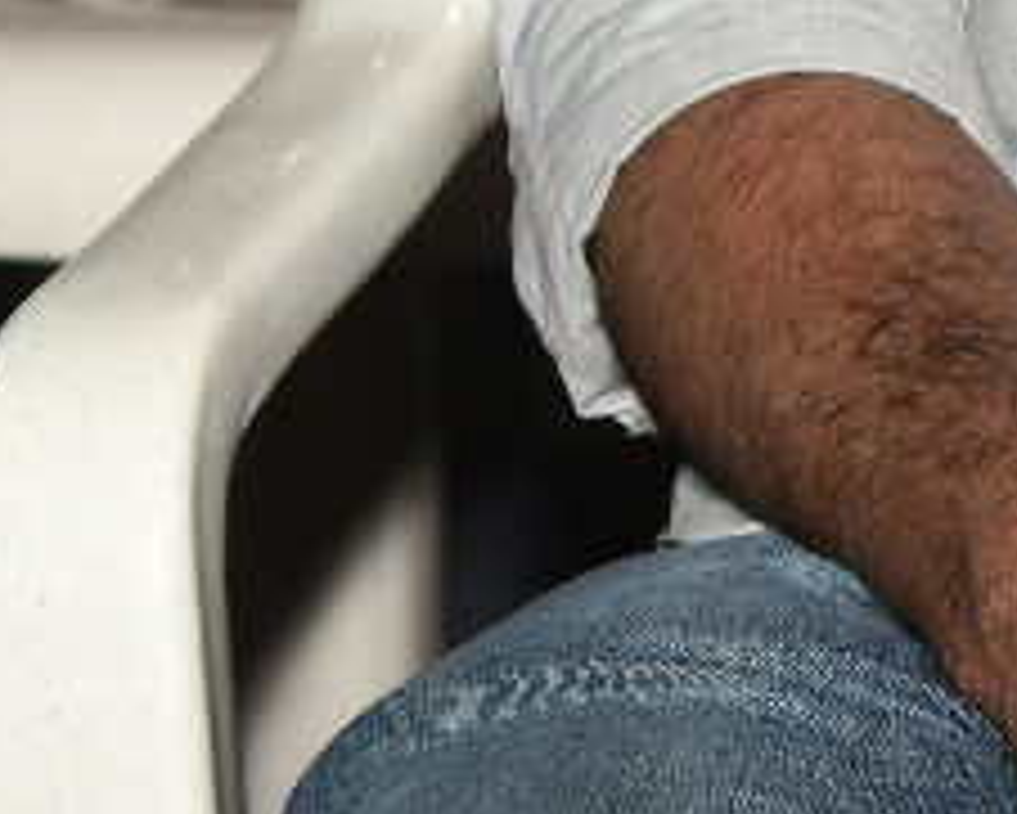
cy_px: -1138
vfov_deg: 2.0
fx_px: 22675
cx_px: 2970
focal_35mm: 753
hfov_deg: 2.5
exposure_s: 1/100
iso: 320
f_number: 5.6
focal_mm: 112
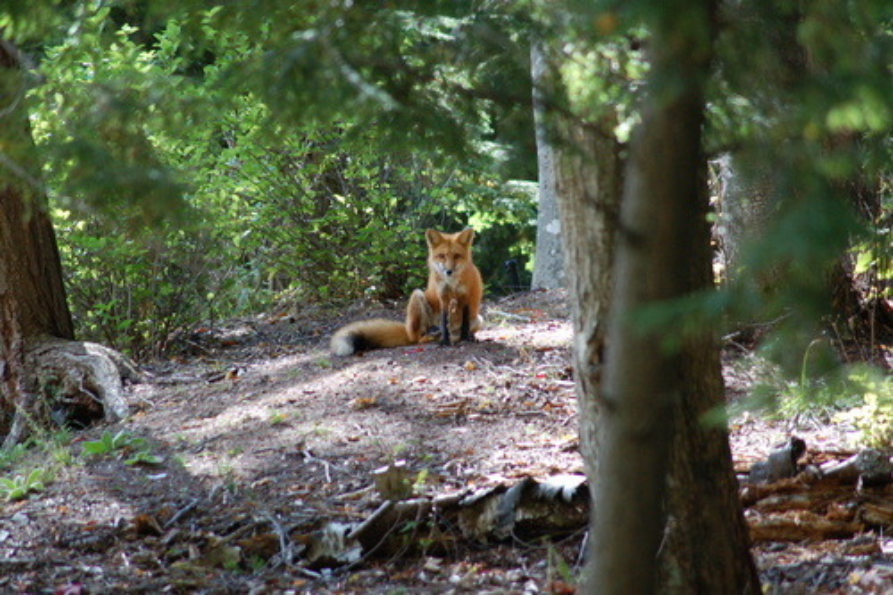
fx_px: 7439
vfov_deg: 4.6
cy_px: 298
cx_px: 446
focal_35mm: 300
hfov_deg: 6.9
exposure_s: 1/250
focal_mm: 200
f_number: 5.6
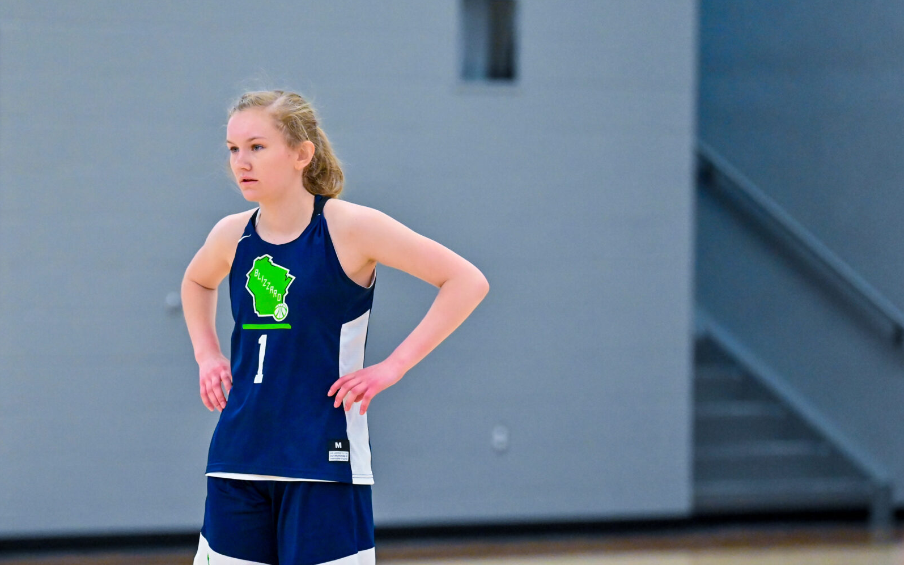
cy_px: 431
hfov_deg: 6.4
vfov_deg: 4.0
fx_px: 8057
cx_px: 302
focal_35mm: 327
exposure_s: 1/1000
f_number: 3.2
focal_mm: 200
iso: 4000
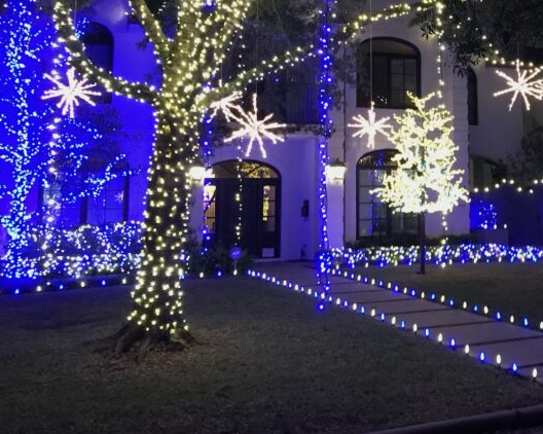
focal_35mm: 53
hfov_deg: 33.2
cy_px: 107
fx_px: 851
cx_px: 504
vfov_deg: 28.2
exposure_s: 1/6
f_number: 1.8
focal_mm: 3.99
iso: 100
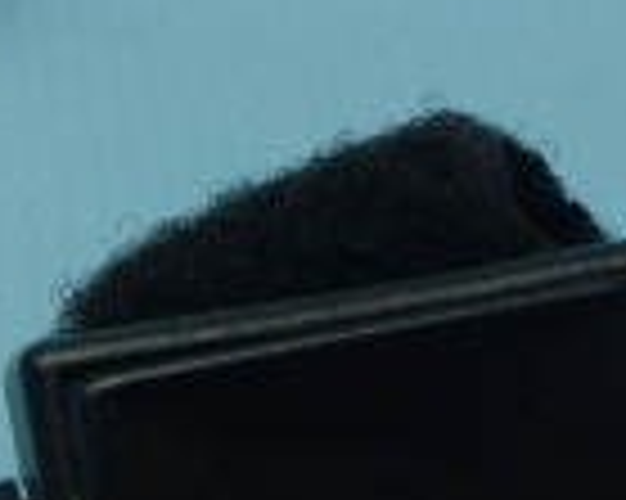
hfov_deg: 14.4
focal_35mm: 126
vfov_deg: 12.2
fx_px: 2333
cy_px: 99
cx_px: -275
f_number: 3.9
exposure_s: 1/60
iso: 160
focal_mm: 5
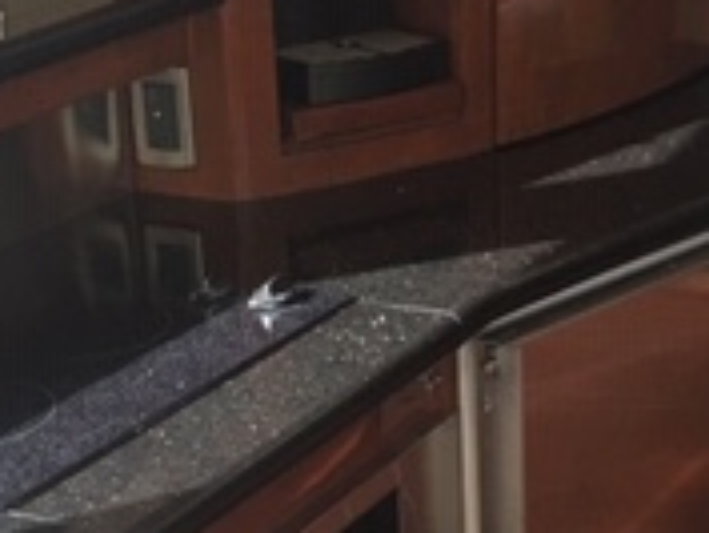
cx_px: 357
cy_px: 513
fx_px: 2152
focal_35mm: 105
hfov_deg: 18.7
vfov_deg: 13.9
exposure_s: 1/30
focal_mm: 4.15
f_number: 2.2
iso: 40
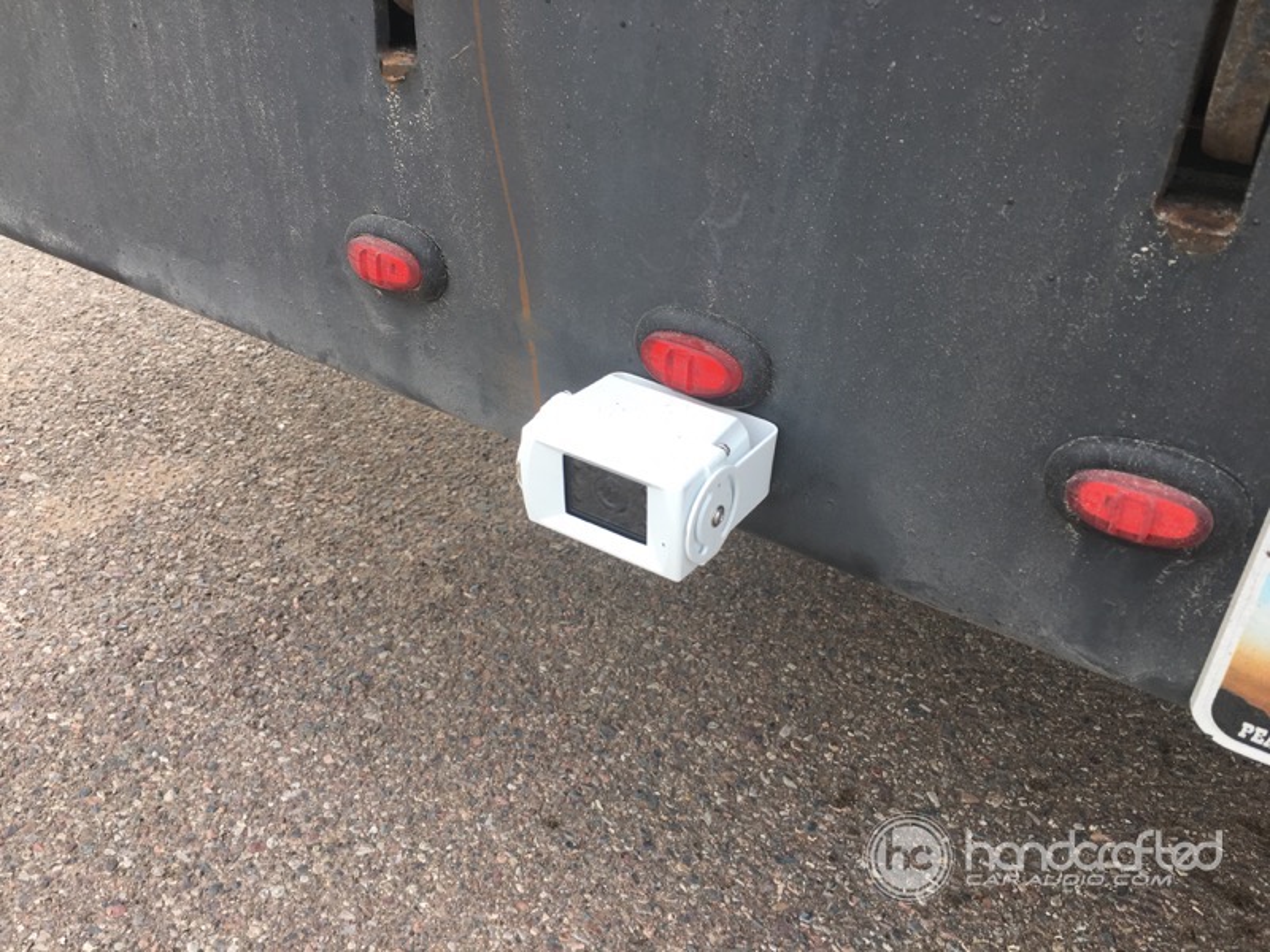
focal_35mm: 29
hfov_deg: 61.7
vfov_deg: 48.2
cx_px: 635
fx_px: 1064
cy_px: 476
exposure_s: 1/326
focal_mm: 4.15
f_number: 2.2
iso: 25
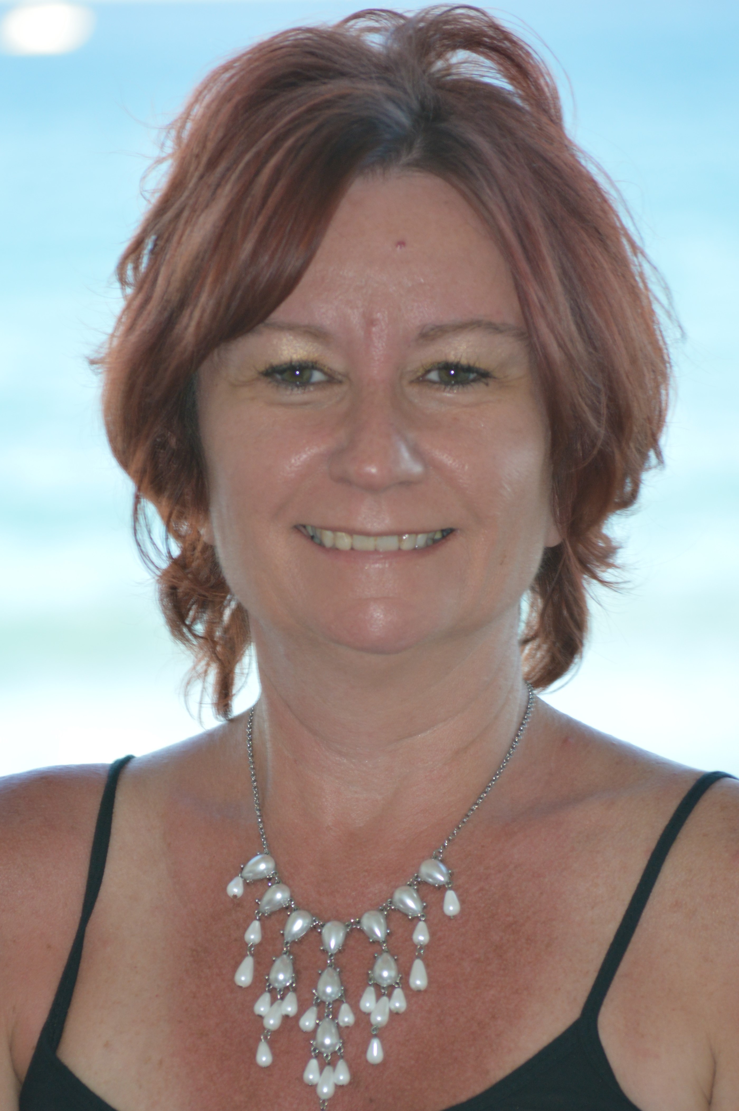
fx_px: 5367
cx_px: 370
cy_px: 556
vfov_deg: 11.8
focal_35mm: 174
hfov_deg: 7.9
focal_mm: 116
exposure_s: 1/125
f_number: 4.8
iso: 280
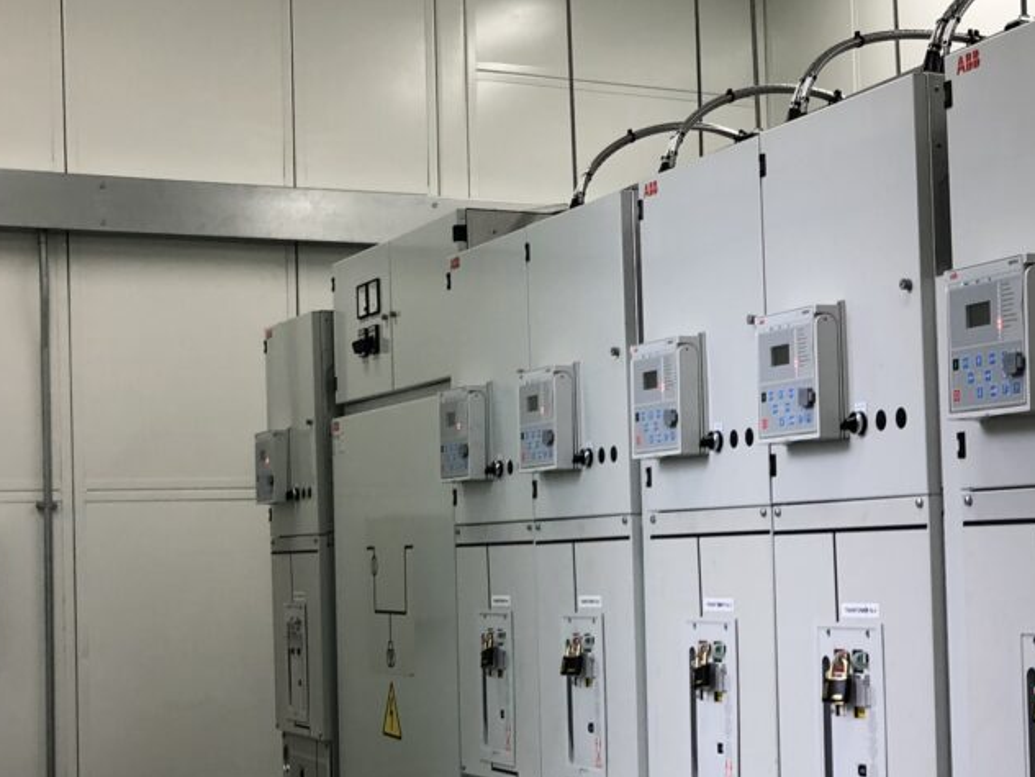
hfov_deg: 26.7
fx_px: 2033
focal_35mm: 68
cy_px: 495
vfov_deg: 21.6
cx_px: 1082
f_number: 1.8
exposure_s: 1/100
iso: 25
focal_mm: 4
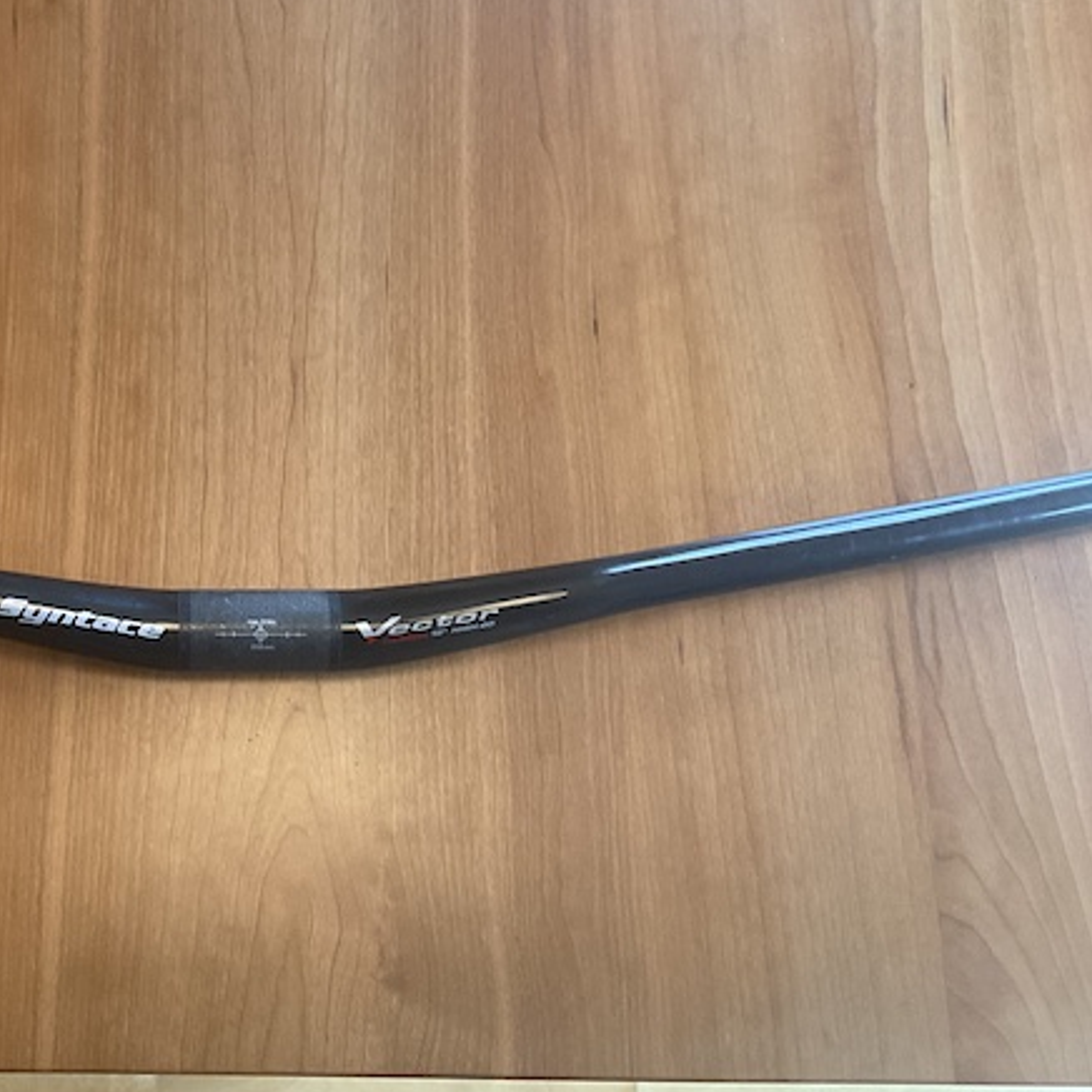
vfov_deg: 36.0
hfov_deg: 34.6
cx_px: 173
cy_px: 446
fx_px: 1677
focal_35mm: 47
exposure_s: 1/60
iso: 160
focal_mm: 3
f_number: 1.8
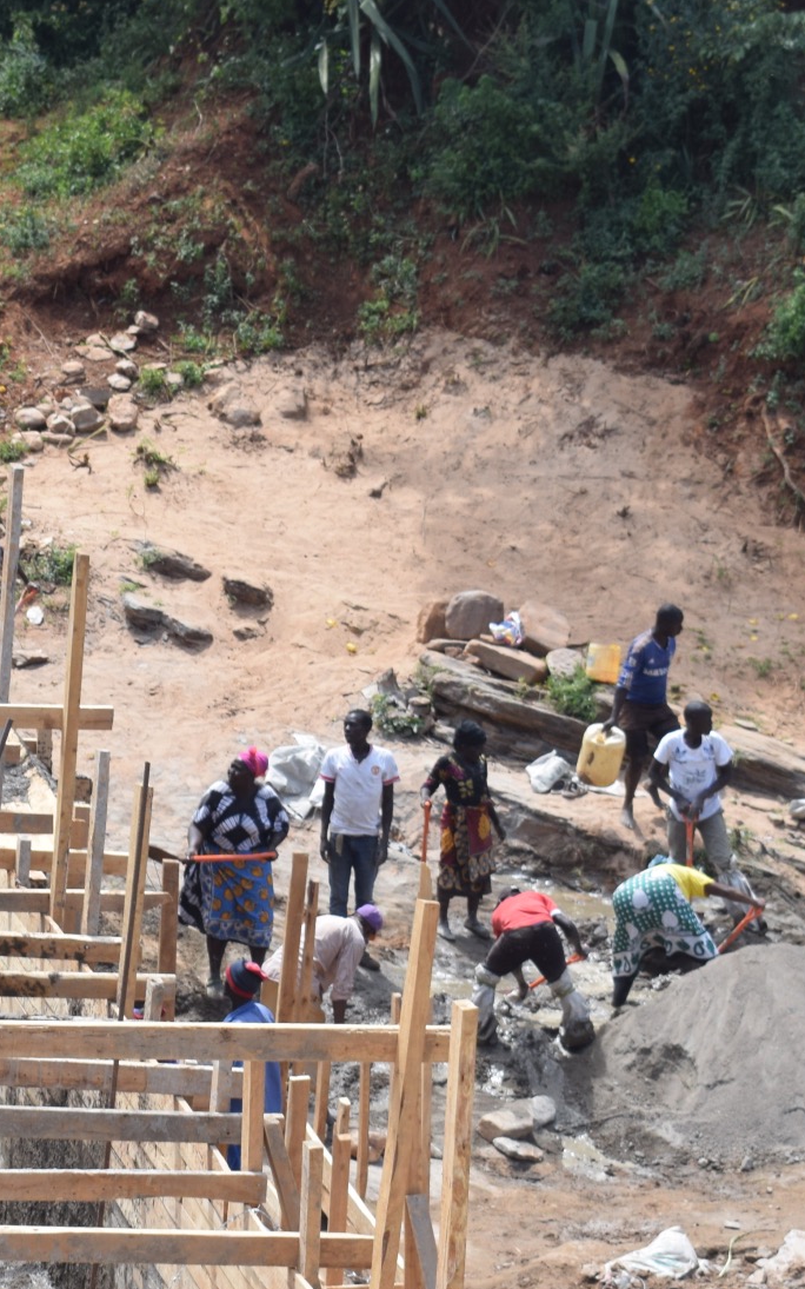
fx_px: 4530
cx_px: 7
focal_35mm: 129
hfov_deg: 10.1
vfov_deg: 16.2
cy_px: 758
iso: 250
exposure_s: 1/250
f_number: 8
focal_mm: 42
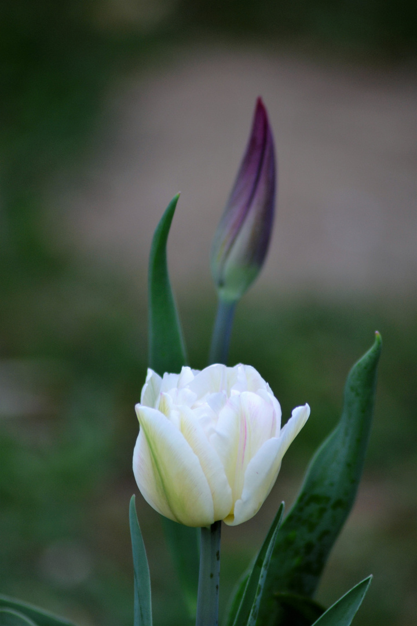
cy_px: 313
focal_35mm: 390
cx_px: 208
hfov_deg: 3.5
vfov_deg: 5.3
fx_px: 6776
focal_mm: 260
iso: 400
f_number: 5
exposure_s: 1/800
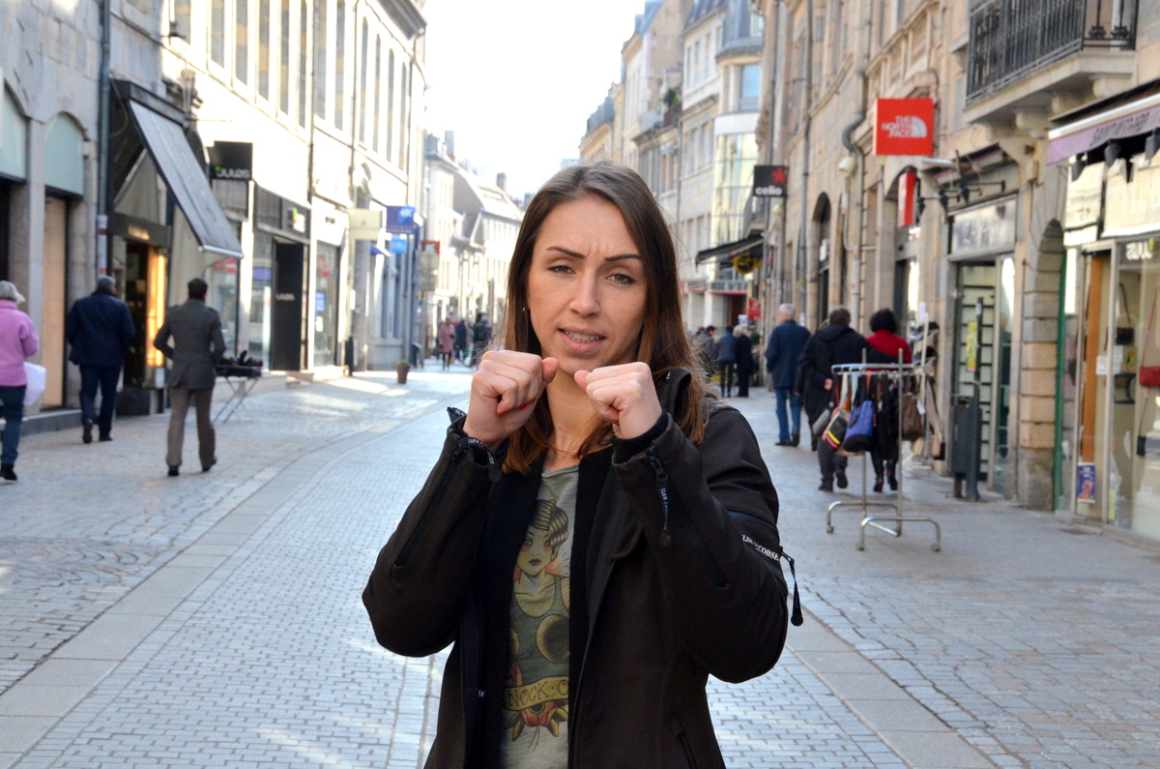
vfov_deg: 18.8
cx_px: 580
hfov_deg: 28.1
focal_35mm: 72
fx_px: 2315
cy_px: 384
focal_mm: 48
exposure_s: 1/500
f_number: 11
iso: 1600
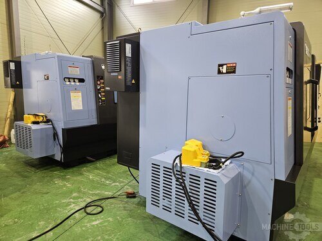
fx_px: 214
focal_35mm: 23
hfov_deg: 73.9
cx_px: 161
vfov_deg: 58.9
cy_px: 120
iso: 320
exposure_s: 1/120
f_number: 1.8
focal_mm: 5.4
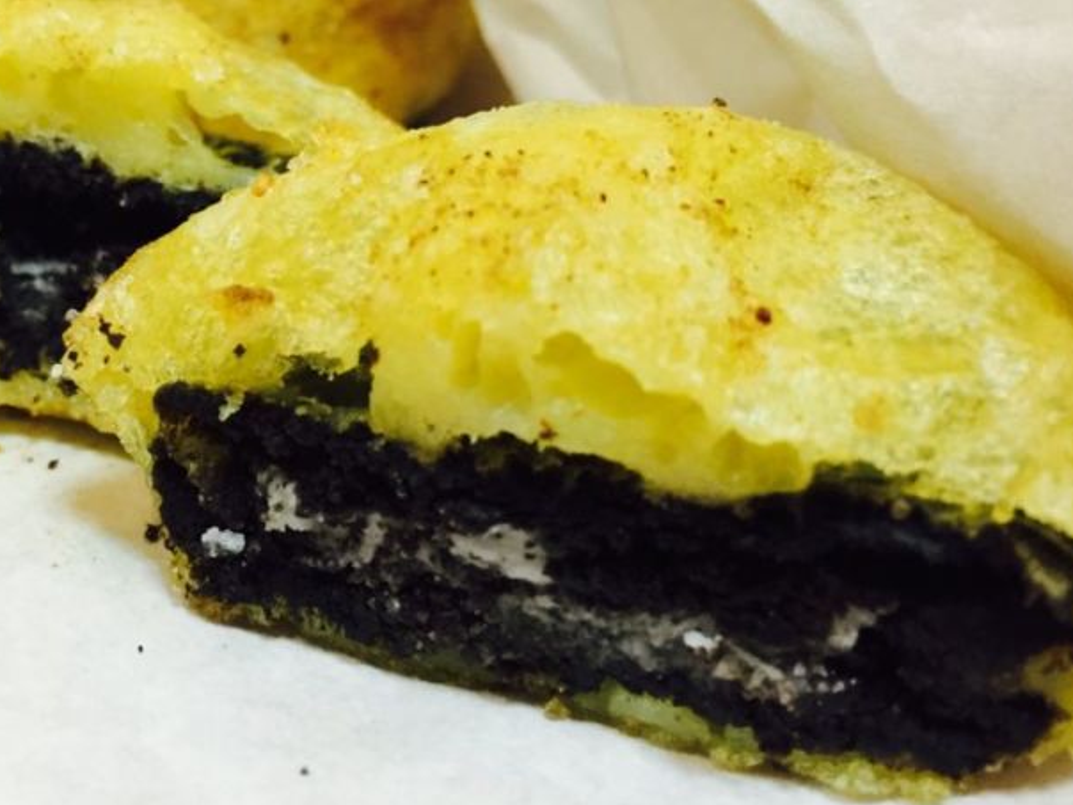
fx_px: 1488
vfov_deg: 29.9
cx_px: 311
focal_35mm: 48
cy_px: 238
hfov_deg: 38.9
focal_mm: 4.15
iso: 160
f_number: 2.2
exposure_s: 1/33
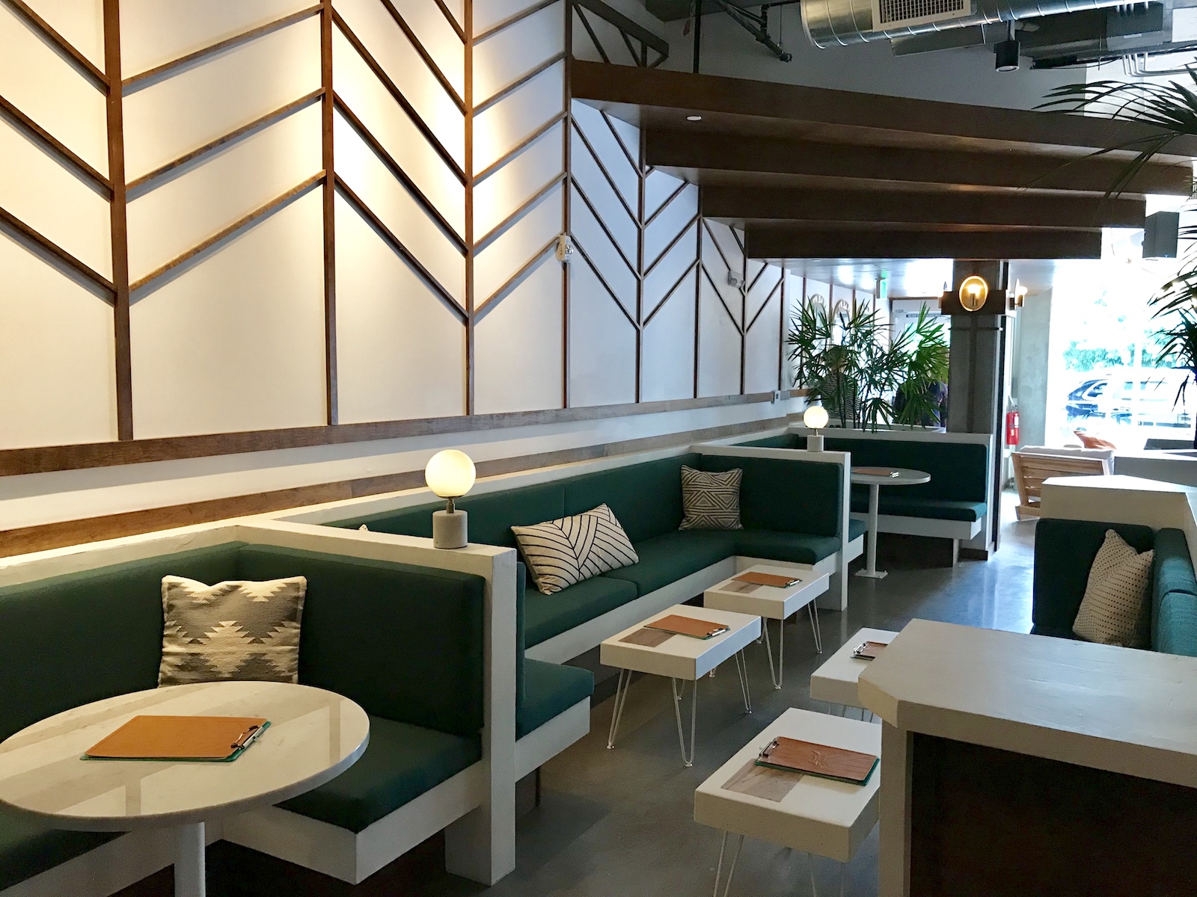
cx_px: 598
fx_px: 968
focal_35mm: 28
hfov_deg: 63.4
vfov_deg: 49.7
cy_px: 448
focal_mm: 3.99
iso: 80
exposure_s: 1/15
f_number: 1.8
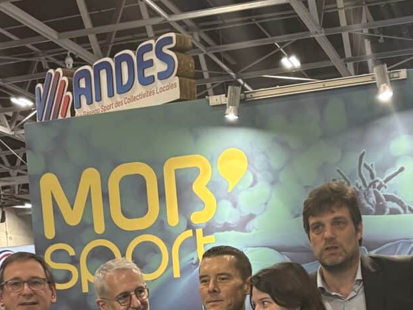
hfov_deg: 22.7
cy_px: 404
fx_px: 1026
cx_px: 249
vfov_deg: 16.2
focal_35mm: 86
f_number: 1.6
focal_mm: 5.96
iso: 160
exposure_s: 1/50
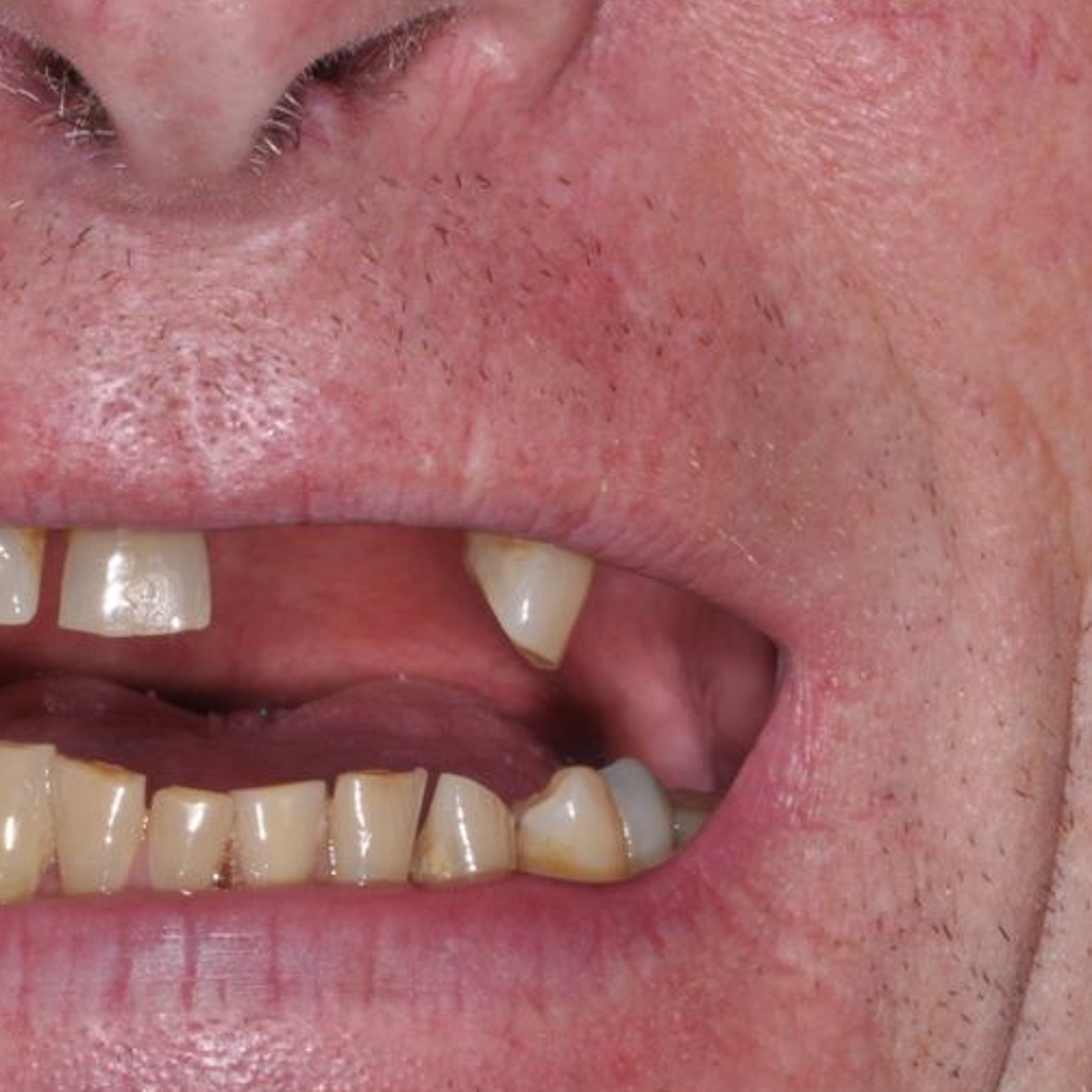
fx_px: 8557
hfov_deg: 7.3
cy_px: 637
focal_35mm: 240
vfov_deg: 7.3
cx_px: 202
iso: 160
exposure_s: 1/160
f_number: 32
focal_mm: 105
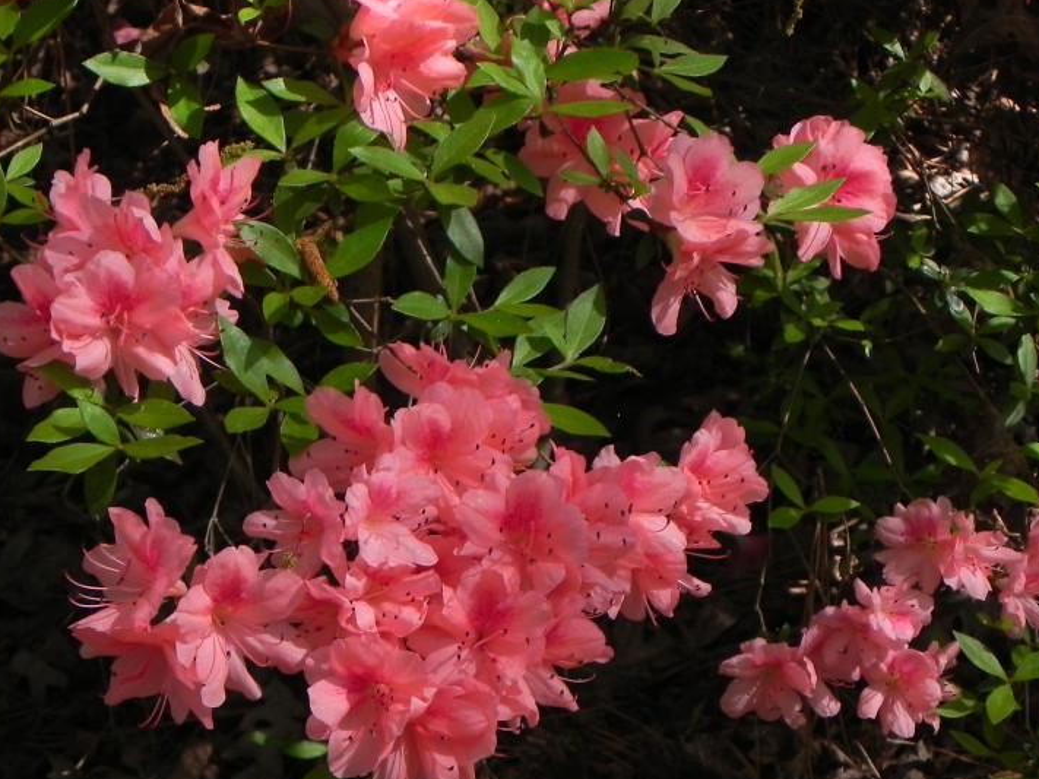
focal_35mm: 108
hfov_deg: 18.2
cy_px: 357
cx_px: 359
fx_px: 3241
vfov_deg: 13.7
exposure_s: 1/500
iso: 200
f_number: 4
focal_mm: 13.4
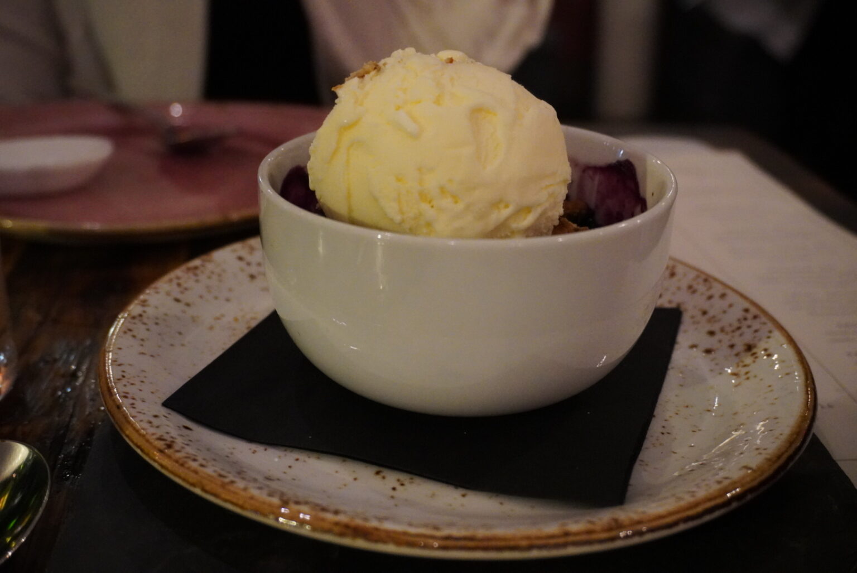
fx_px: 1001
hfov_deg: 46.4
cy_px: 286
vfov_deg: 32.0
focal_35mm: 42
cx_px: 428
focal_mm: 28
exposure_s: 1/25
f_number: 4.5
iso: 6400
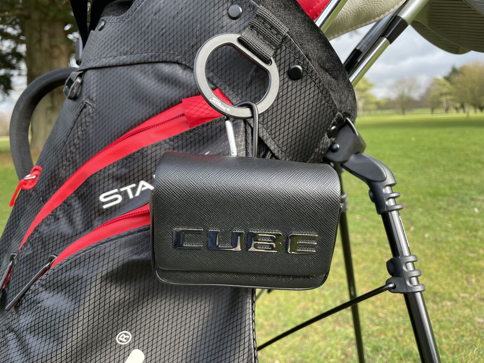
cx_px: 242
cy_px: 182
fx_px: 364
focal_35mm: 26
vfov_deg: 53.1
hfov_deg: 67.3
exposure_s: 1/200
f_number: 1.6
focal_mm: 4.2
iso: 32
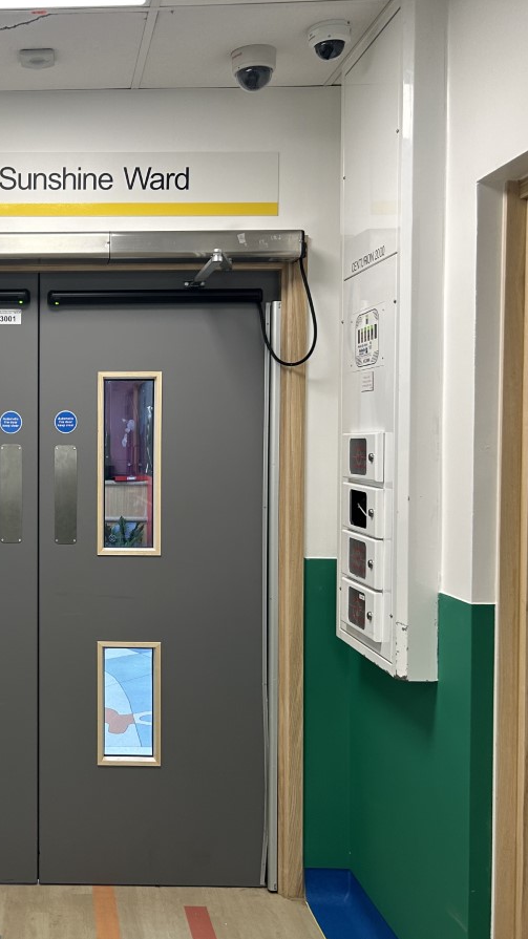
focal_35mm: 38
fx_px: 946
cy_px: 470
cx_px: 17
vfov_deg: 52.8
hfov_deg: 29.4
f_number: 1.5
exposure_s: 1/100
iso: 100
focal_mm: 5.7
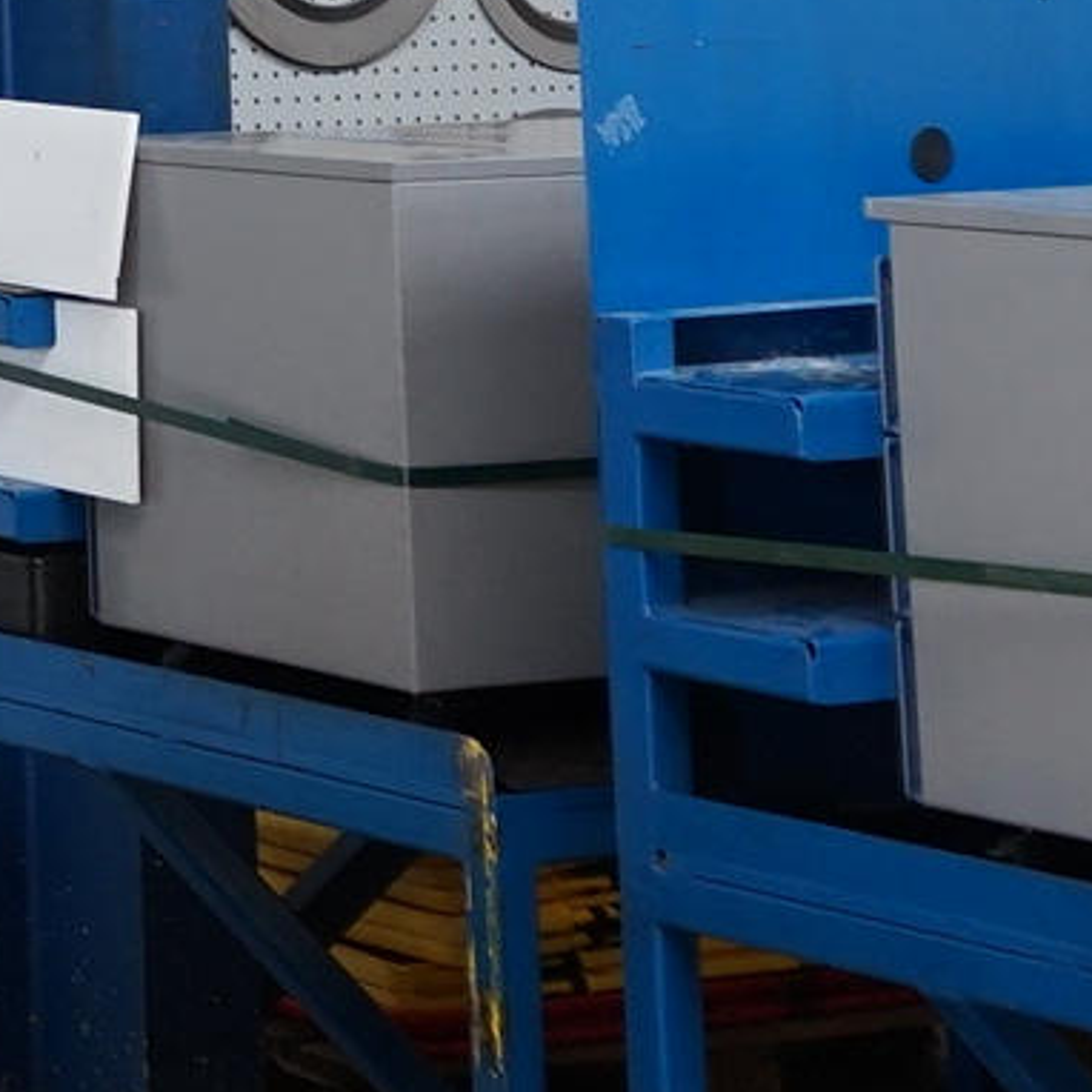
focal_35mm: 146
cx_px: -1026
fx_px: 5211
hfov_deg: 11.0
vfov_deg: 11.1
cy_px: -889
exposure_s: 1/160
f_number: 4
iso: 400
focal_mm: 16
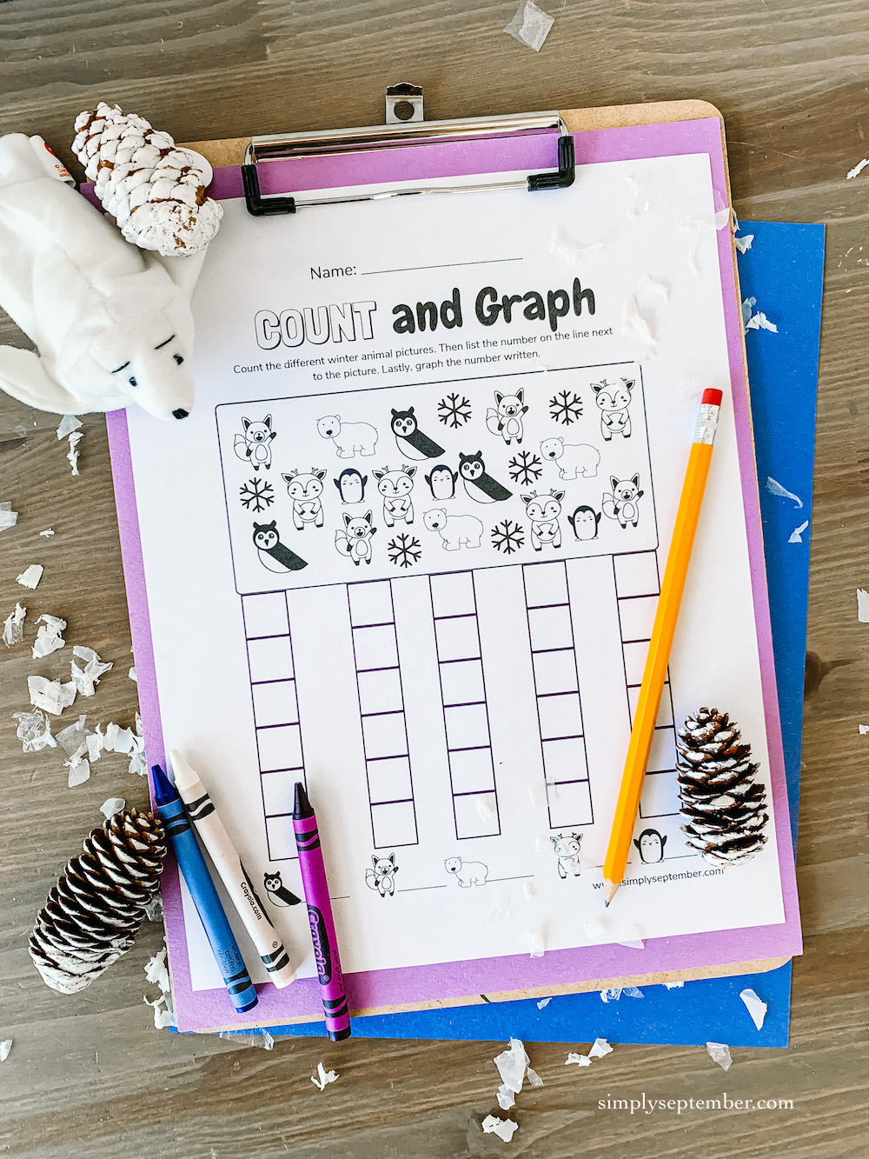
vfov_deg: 67.3
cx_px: 434
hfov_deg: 53.1
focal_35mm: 26
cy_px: 580
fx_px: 870
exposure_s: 1/120
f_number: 1.8
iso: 50
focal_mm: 4.25
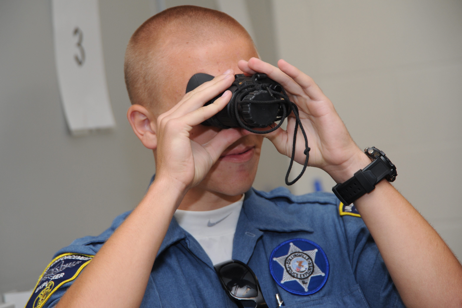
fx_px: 1539
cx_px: 231
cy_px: 154
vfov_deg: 11.4
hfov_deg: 17.1
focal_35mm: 120
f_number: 5.6
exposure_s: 1/160
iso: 640
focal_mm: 120
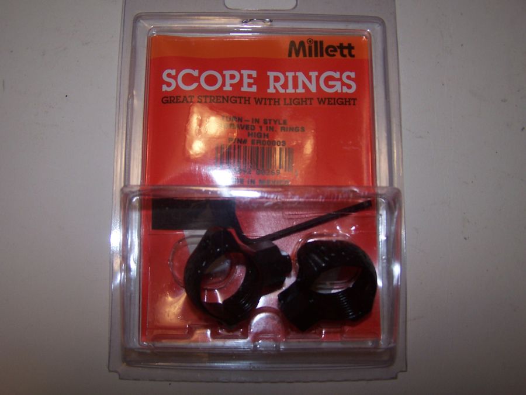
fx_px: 577
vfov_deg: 37.7
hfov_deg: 49.0
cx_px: 263
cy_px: 198
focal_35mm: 38
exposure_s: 1/60
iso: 80
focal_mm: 6.3
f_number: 2.8
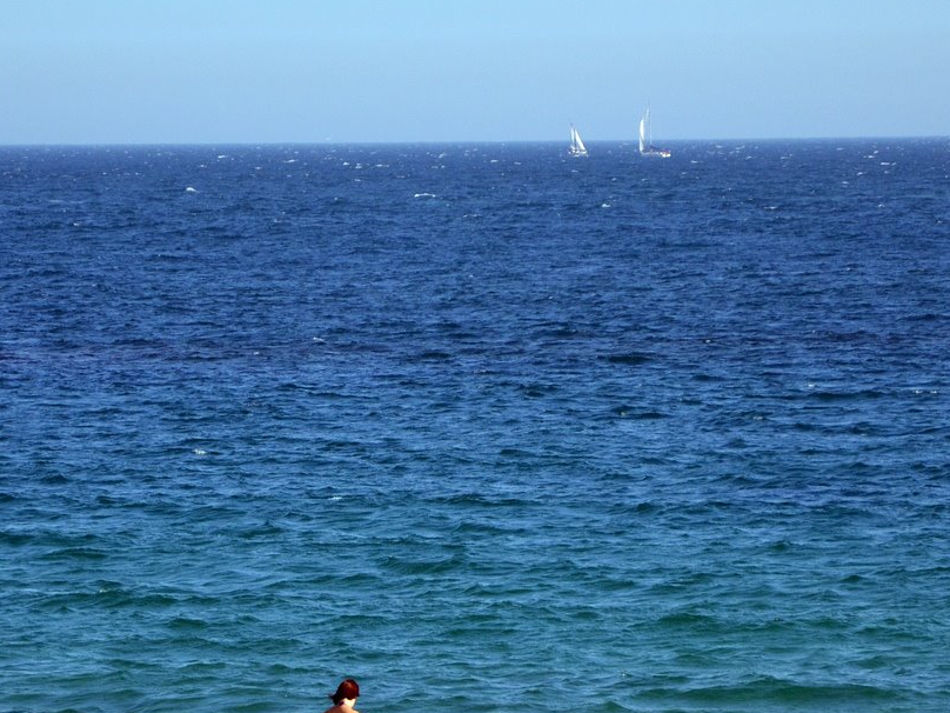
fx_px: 8232
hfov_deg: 6.6
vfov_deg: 5.0
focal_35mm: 300
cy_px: 411
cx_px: 501
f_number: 5.6
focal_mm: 105
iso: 400
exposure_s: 1/1250
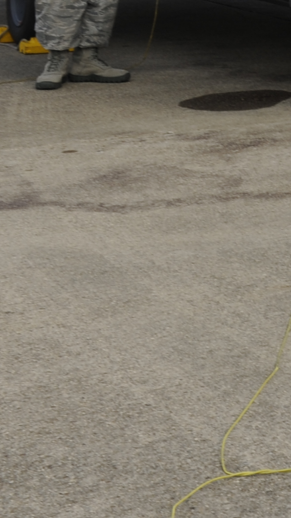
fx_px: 1618
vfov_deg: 17.2
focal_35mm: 118
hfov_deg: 8.2
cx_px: 972
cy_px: -132
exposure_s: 1/125
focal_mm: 28
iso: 200
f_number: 14
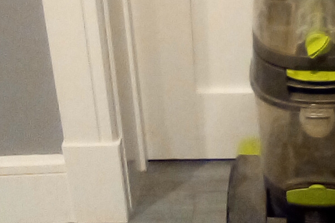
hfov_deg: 25.3
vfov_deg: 16.7
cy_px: -64
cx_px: 317
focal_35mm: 77
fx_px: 716
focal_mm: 2.27
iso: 225
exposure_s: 1/25
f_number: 2.2
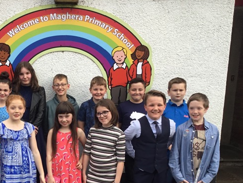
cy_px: 149
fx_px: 358
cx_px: 54
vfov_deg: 27.9
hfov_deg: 36.4
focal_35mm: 51
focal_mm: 3.3
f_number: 2.4
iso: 25
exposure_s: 1/314
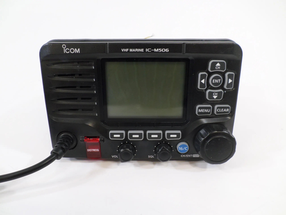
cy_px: 108
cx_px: 143
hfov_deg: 69.4
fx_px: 207
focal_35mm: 25
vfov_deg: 54.9
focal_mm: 4.5
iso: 120
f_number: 2.5
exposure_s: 1/30
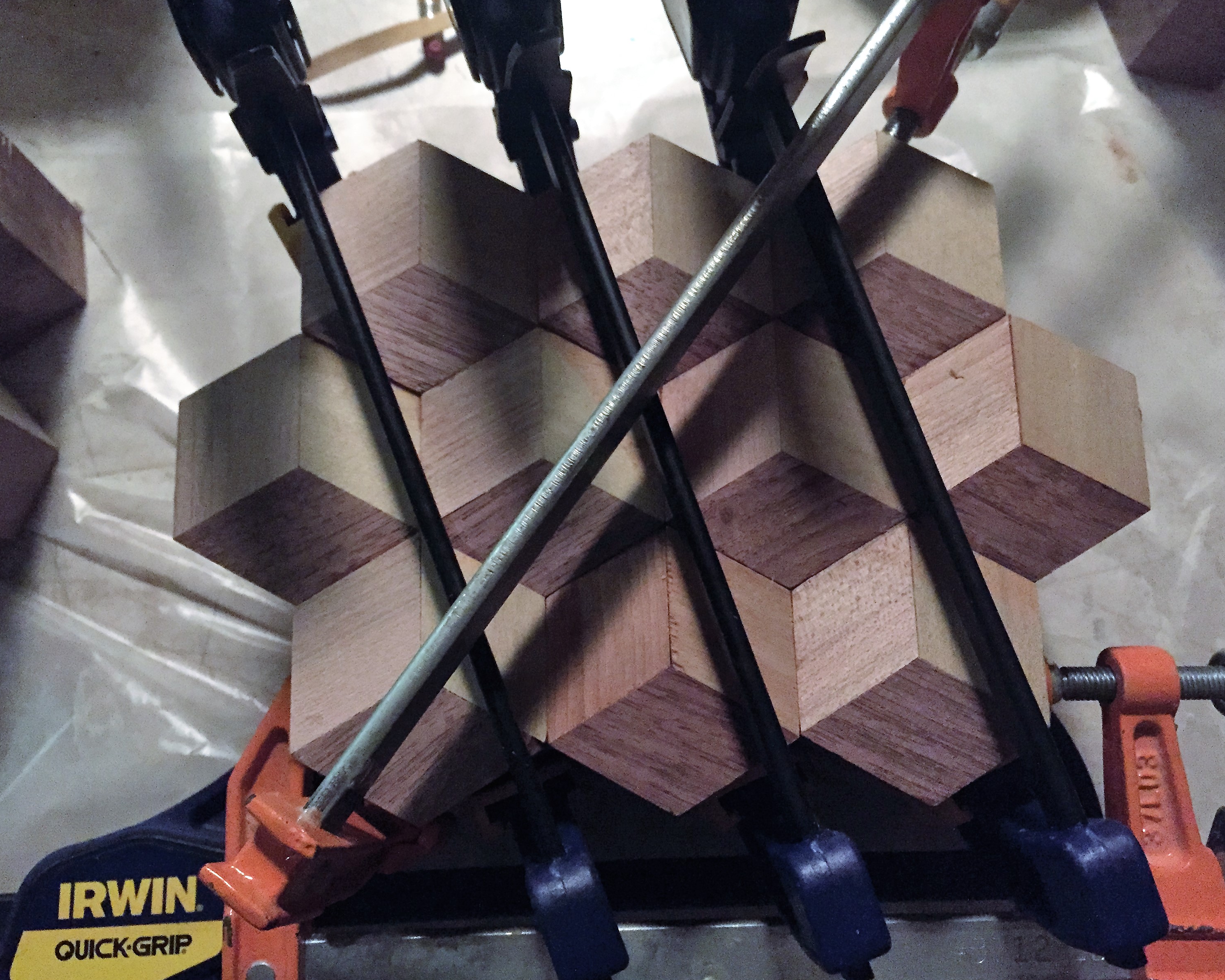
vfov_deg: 47.1
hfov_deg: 57.2
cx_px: 634
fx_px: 1124
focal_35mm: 31
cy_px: 481
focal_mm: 4.15
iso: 400
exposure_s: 1/15
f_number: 2.2
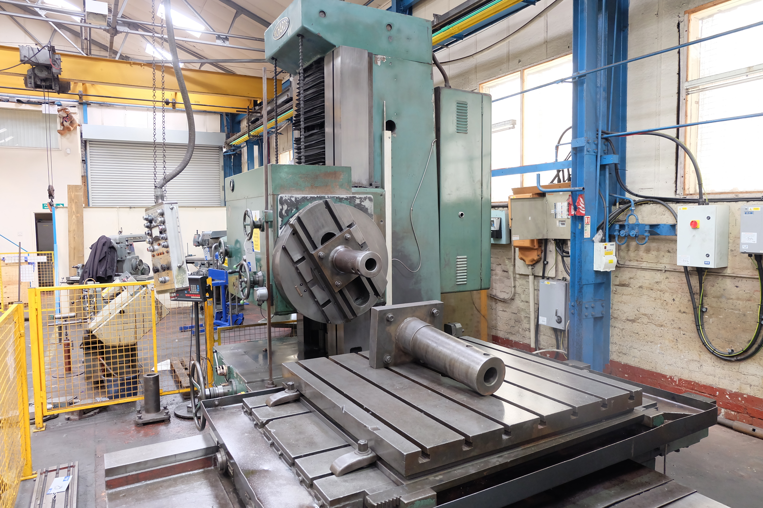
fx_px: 509
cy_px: 254
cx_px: 382
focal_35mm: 24
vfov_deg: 53.1
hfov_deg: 73.7
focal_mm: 16
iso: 1250
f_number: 3.5
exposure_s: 1/30
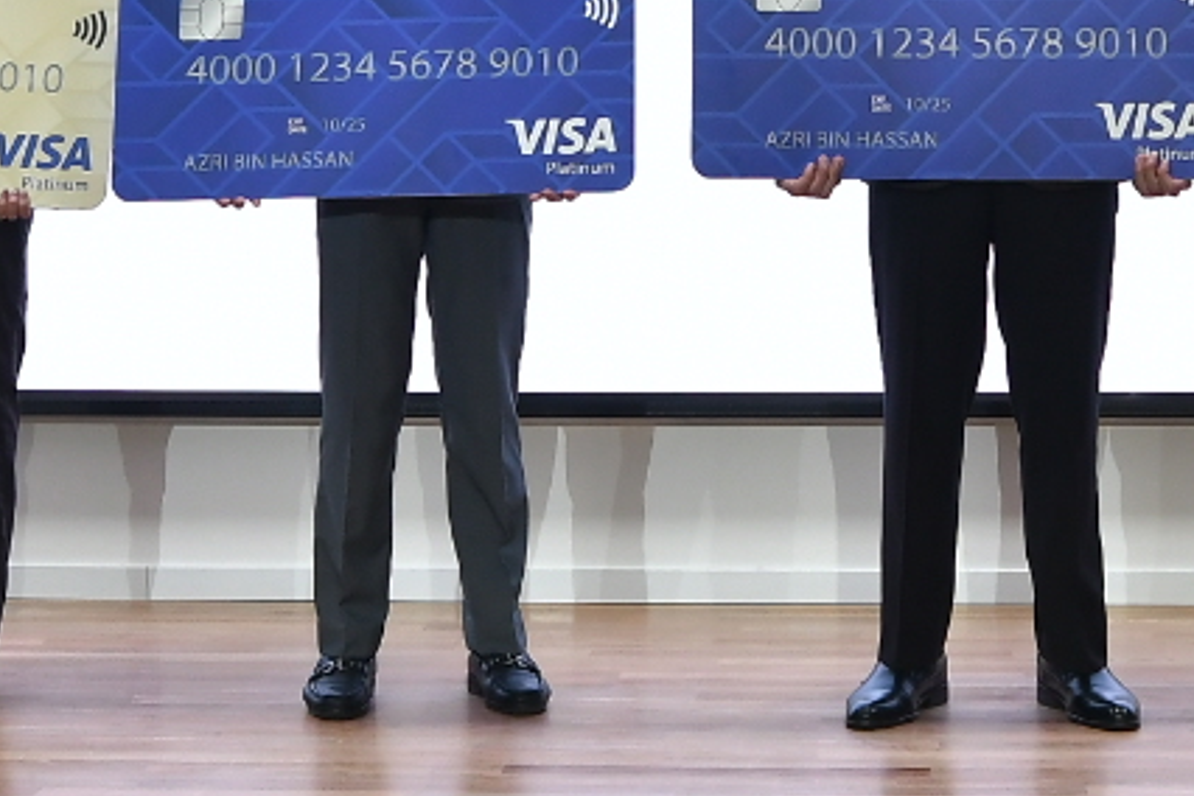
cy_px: -3
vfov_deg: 11.9
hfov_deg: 17.9
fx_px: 3781
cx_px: 754
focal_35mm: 114
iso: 640
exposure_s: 1/200
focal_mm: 20
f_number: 4.5
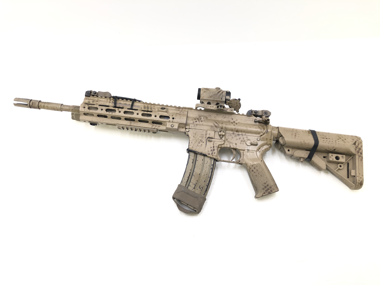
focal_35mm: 28
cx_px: 190
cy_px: 142
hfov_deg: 63.4
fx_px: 307
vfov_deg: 49.7
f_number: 1.8
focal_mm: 3.99
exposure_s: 1/30
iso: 32
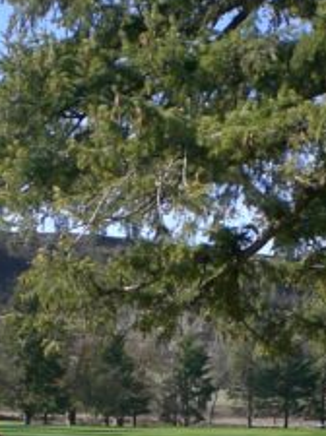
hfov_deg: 11.0
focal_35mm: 134
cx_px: 208
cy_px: 496
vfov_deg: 14.4
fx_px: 1687
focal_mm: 6.3
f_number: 4.4
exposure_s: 1/250
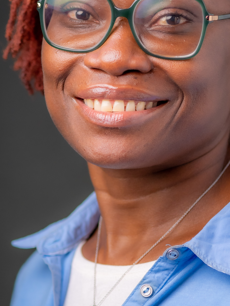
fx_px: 2498
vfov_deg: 7.0
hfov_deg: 5.3
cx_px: 130
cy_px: 112
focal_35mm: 282
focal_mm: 75
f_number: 1.8
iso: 400
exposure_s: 1/125
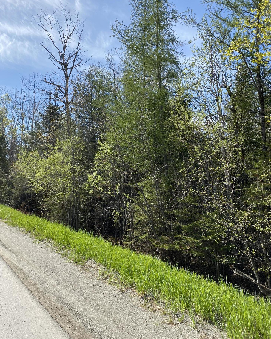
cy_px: 160
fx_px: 281
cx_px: 134
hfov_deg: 51.5
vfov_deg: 62.2
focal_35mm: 28
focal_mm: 4.25
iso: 32
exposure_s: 1/2183
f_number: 1.8
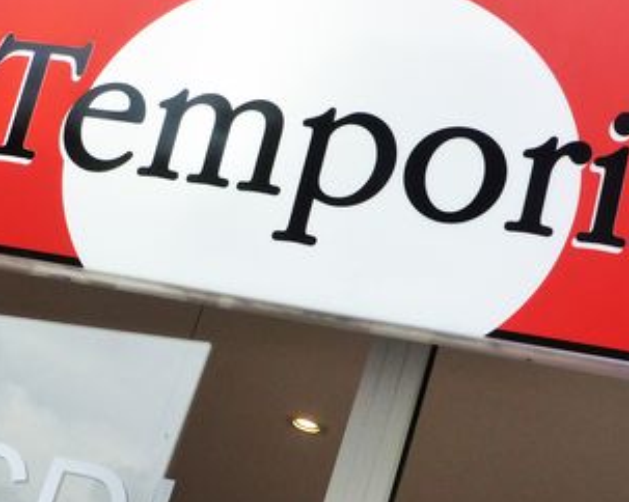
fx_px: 1823
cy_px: 220
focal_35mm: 98
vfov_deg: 15.7
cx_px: 154
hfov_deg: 19.4
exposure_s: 1/160
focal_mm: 6.8
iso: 160
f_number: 3.8
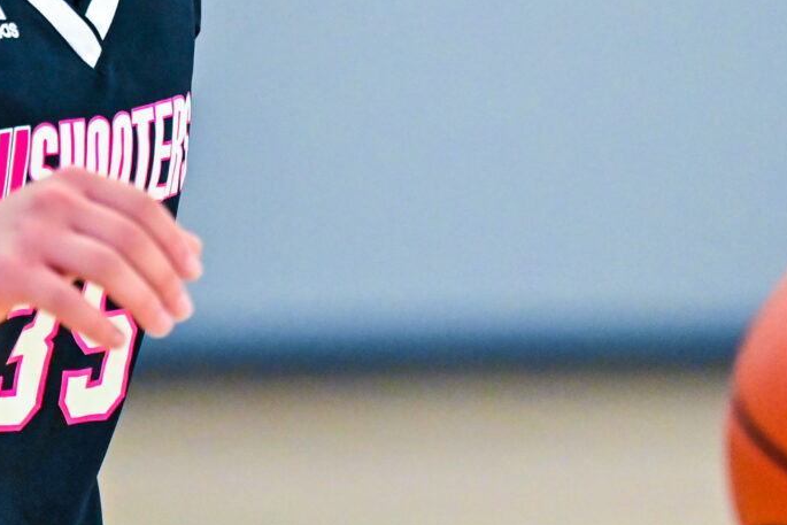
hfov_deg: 2.8
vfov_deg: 1.8
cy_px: -91
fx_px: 16333
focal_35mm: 747
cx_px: 244
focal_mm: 200
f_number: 2.8
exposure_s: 1/1000
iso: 4000
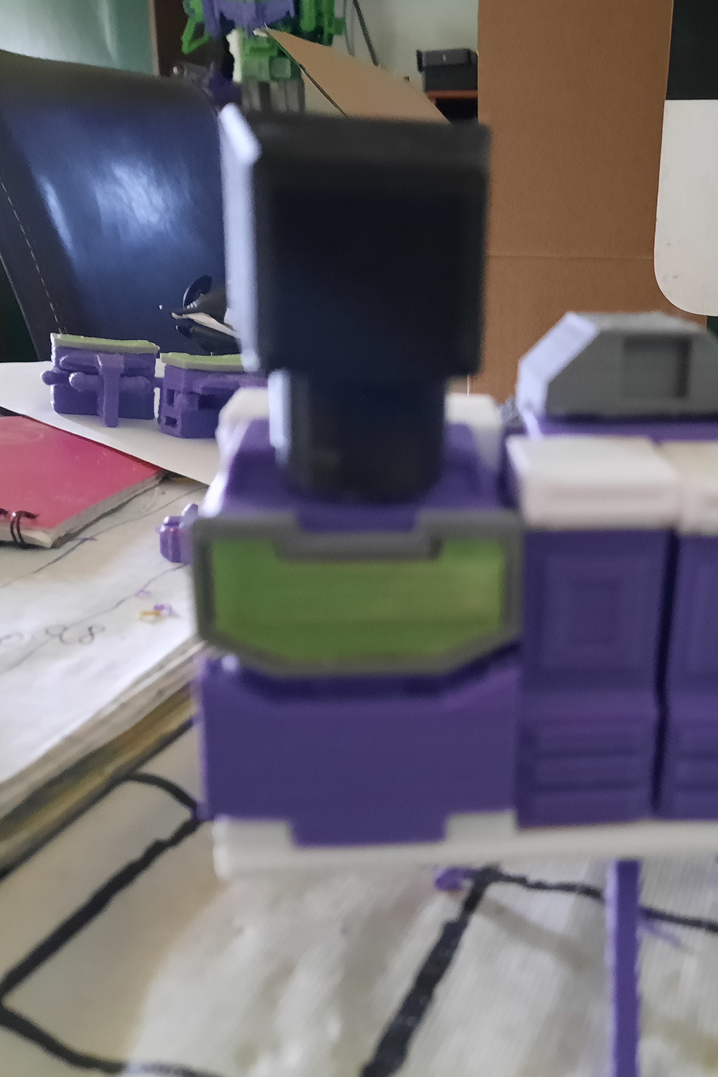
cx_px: 515
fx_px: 1047
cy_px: 542
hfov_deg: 37.2
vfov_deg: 54.4
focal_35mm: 35
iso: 1250
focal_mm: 4.6
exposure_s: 1/20
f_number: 2
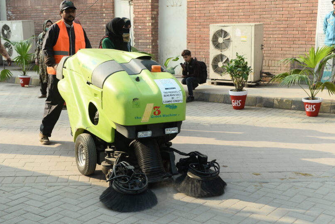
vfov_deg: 25.6
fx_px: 494
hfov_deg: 37.4
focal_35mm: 53
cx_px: 140
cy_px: 105
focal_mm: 42
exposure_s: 1/125
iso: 160
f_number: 4
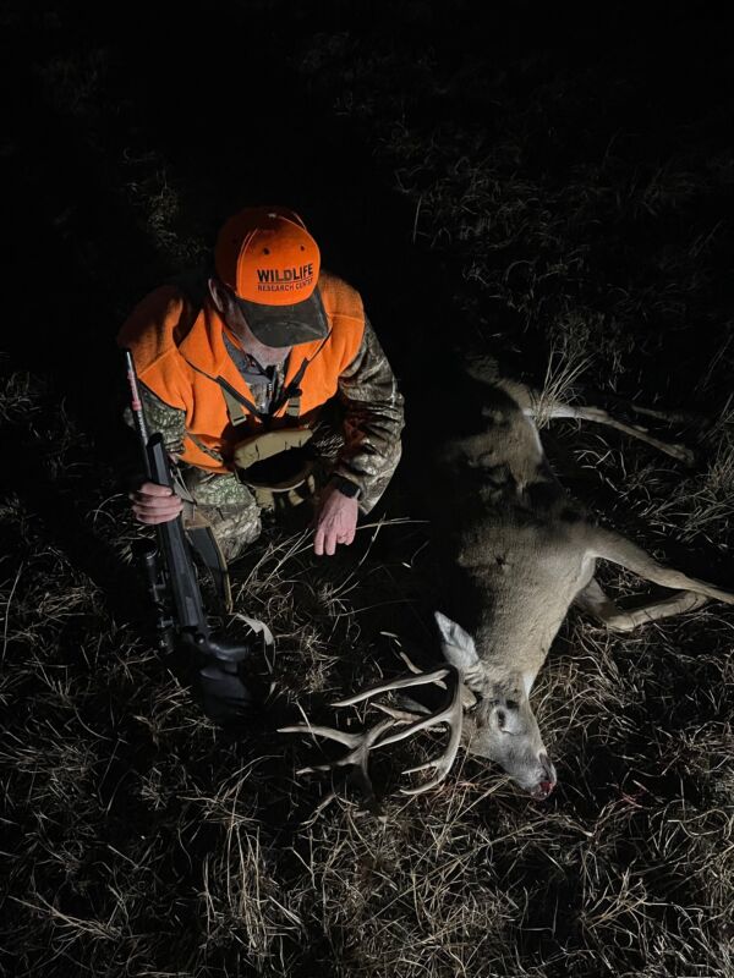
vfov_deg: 67.3
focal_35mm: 26
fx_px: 735
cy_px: 489
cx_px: 367
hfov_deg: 53.1
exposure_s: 1/15
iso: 2500
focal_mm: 5.1
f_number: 1.6
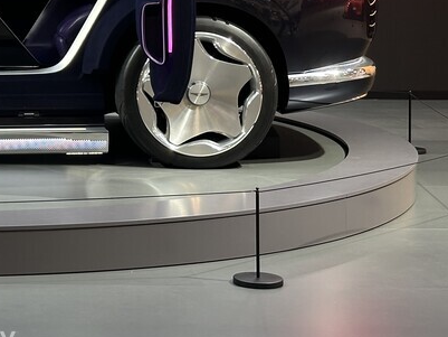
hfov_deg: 16.5
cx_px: -68
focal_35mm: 115
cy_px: -25
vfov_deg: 12.7
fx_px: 1489
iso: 100
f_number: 1.78
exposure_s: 1/98
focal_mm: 6.86
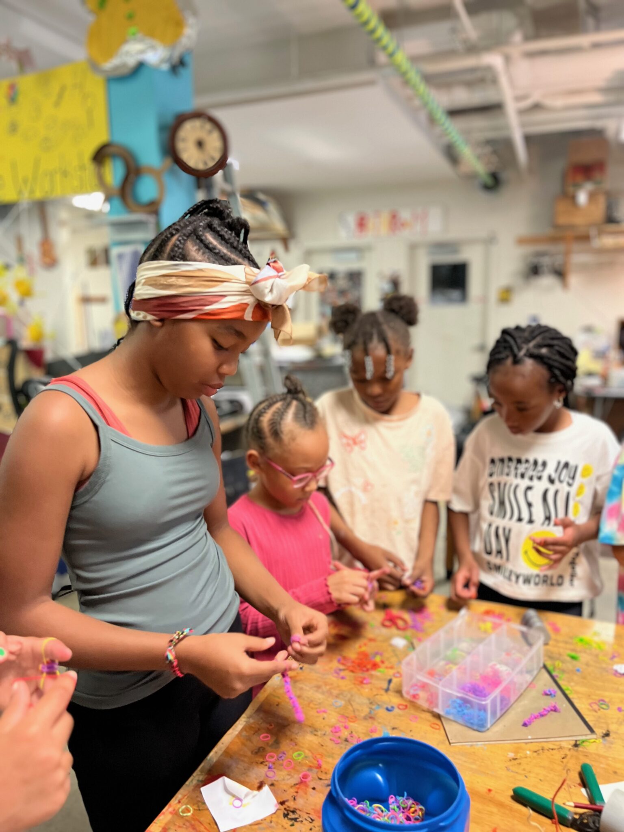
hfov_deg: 53.1
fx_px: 625
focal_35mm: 26
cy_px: 416
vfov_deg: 67.3
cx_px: 312
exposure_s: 1/60
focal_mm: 5.1
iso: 250
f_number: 1.6
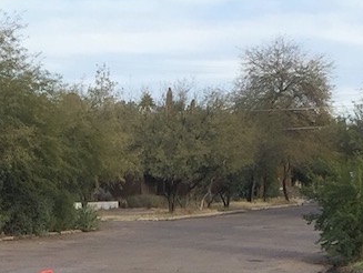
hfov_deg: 15.7
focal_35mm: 124
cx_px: 60
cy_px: 555
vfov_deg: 10.9
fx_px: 1302
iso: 32
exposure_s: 1/573
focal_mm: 4.15
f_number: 2.2
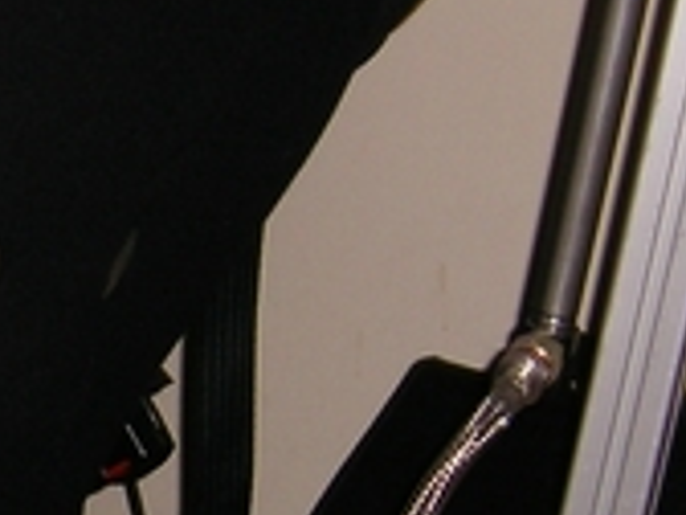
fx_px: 3389
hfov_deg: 11.2
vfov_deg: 8.7
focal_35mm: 171
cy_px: 155
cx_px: -302
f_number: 2.8
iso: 64
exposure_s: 1/60
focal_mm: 60
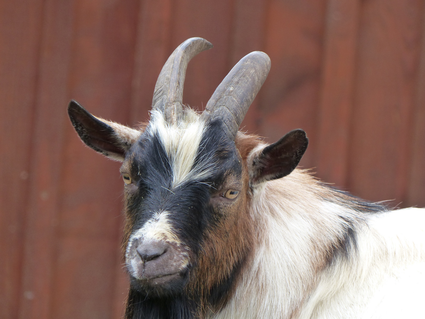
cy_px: 160
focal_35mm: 420
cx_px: 212
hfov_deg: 4.7
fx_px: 5157
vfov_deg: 3.5
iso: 160
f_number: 3.2
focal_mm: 75.6
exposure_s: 1/125
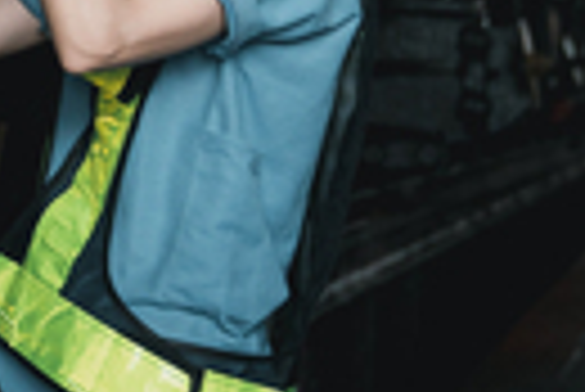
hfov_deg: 10.5
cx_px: -252
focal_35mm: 190
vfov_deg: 7.0
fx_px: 3091
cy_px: -383
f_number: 2.8
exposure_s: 1/125
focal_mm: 42
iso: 200
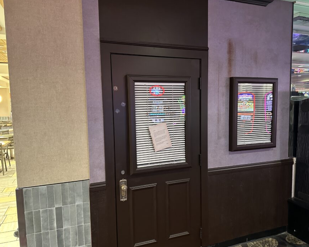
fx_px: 238
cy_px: 126
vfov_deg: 54.9
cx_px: 162
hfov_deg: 66.0
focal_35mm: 26
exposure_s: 1/40
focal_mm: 6.86
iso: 800
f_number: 1.78
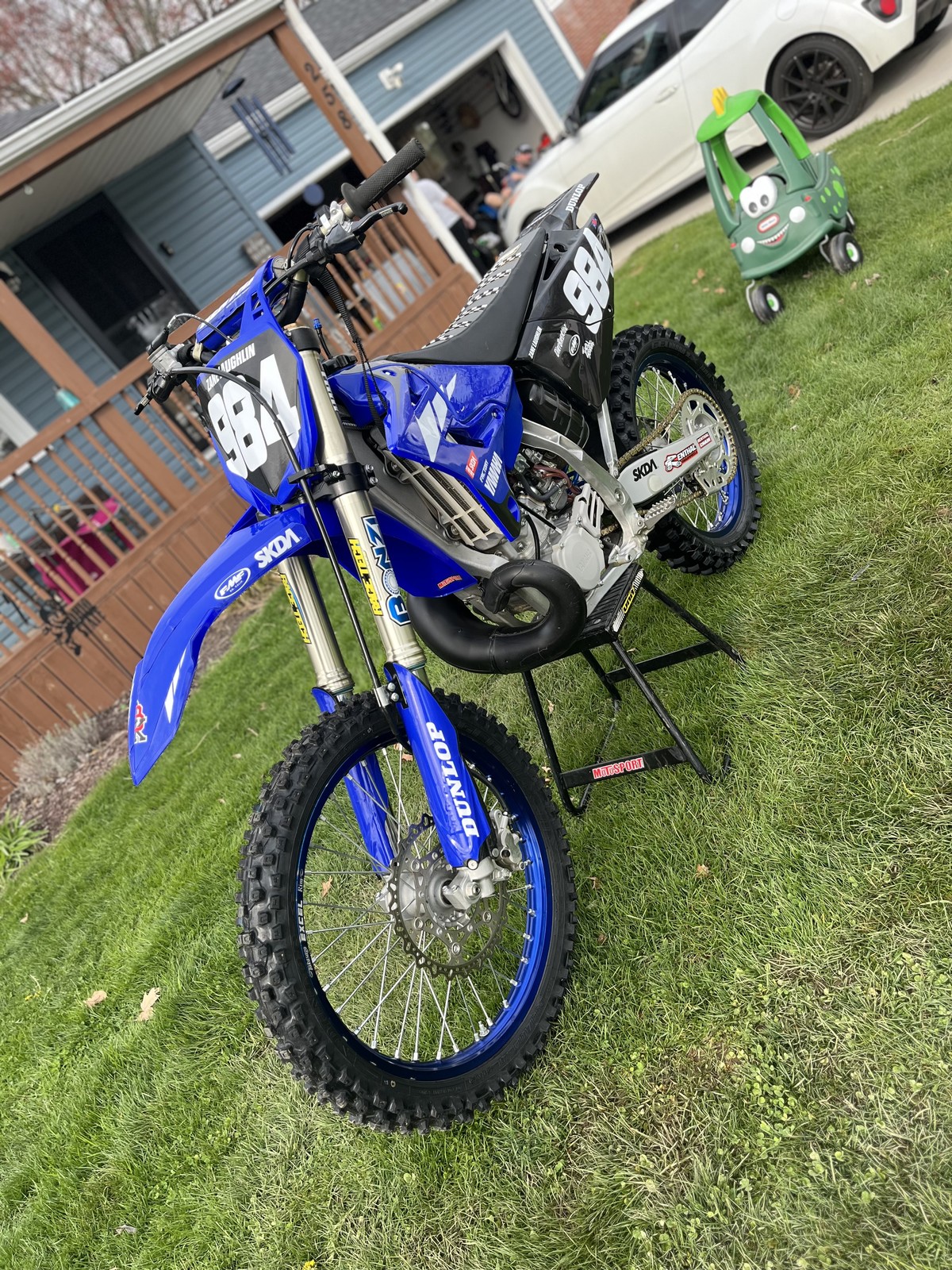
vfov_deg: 67.3
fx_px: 953
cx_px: 476
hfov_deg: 53.1
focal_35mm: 26
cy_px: 635
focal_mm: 5.1
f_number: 1.6
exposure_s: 1/718
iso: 50
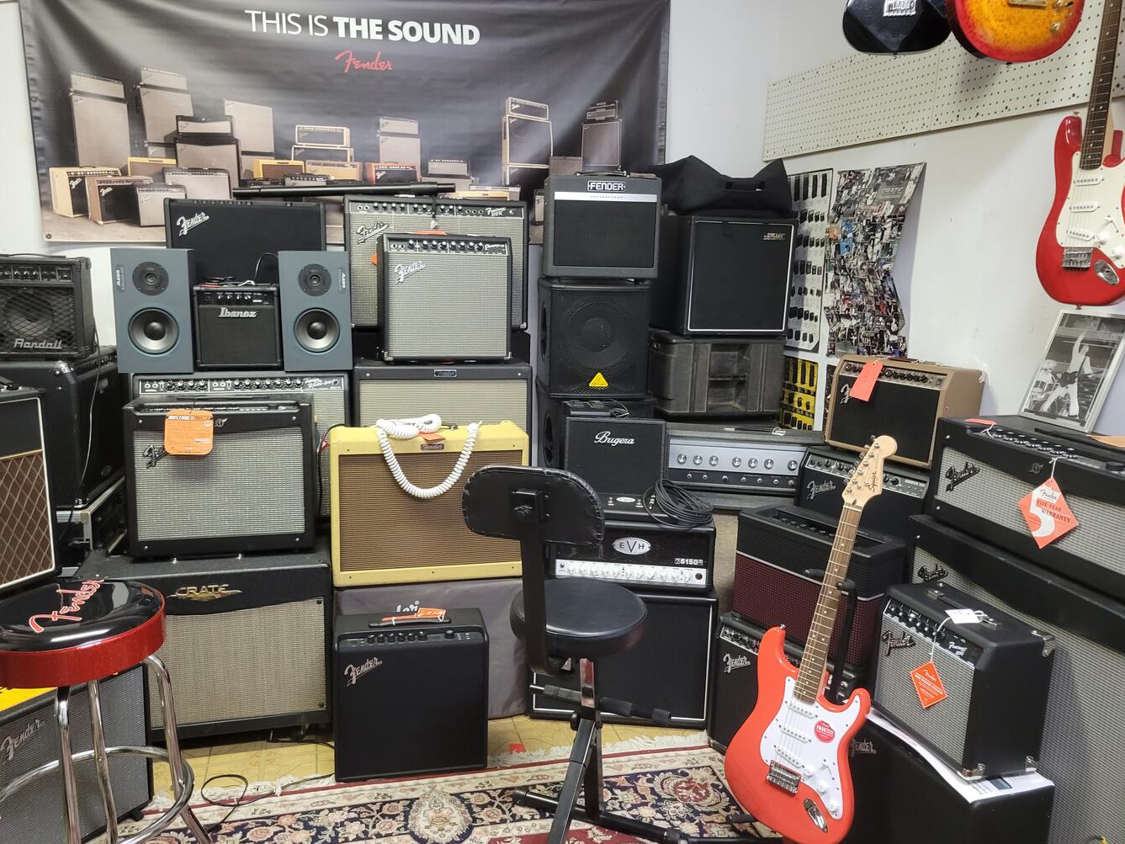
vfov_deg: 49.8
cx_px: 531
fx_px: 910
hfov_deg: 63.4
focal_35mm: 28
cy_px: 424
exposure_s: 1/30
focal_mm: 5.4
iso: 500
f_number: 1.8
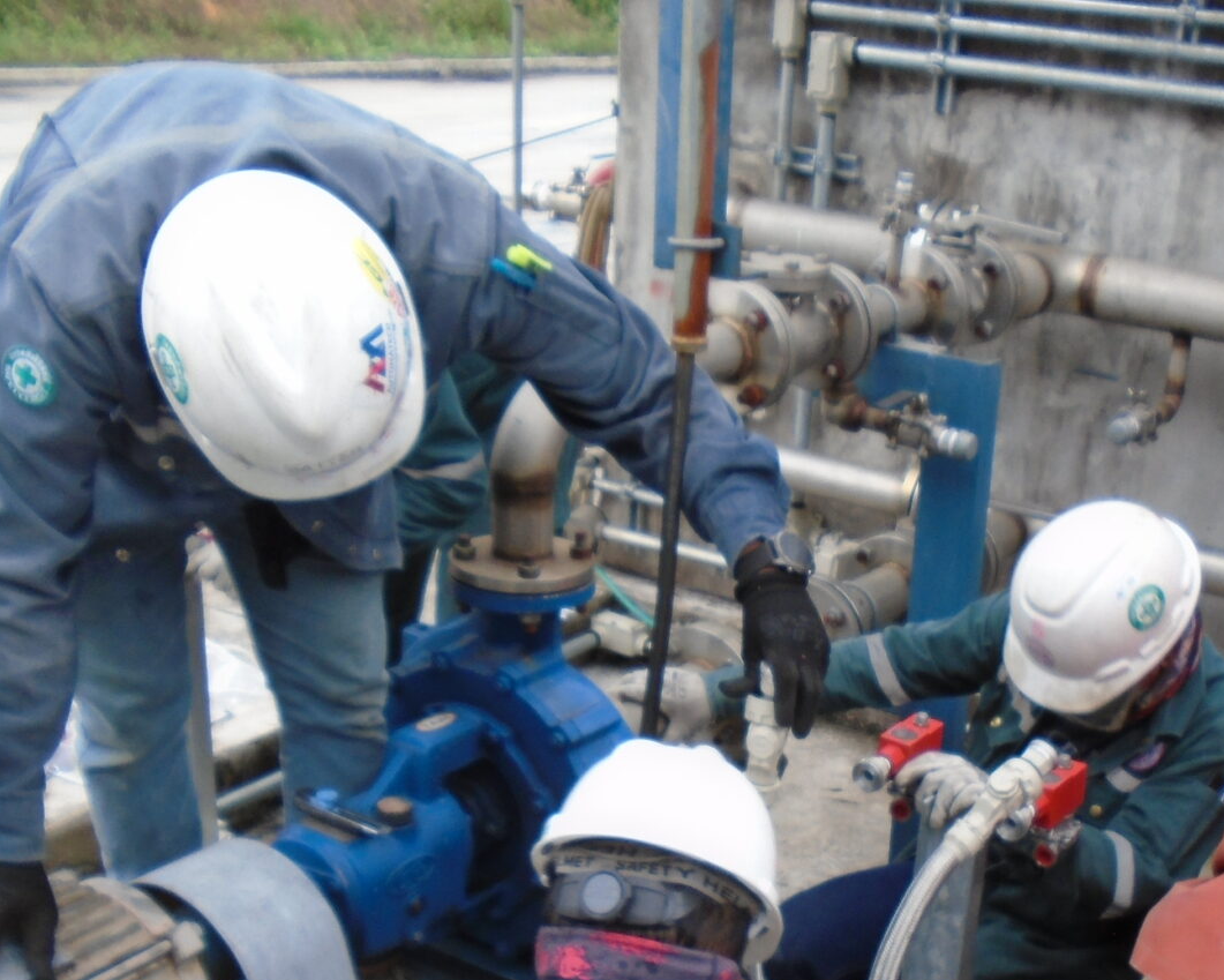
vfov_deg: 30.1
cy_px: 794
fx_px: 1775
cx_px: 829
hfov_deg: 37.6
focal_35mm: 49
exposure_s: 1/50
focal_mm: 4.6
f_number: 3.2
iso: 100
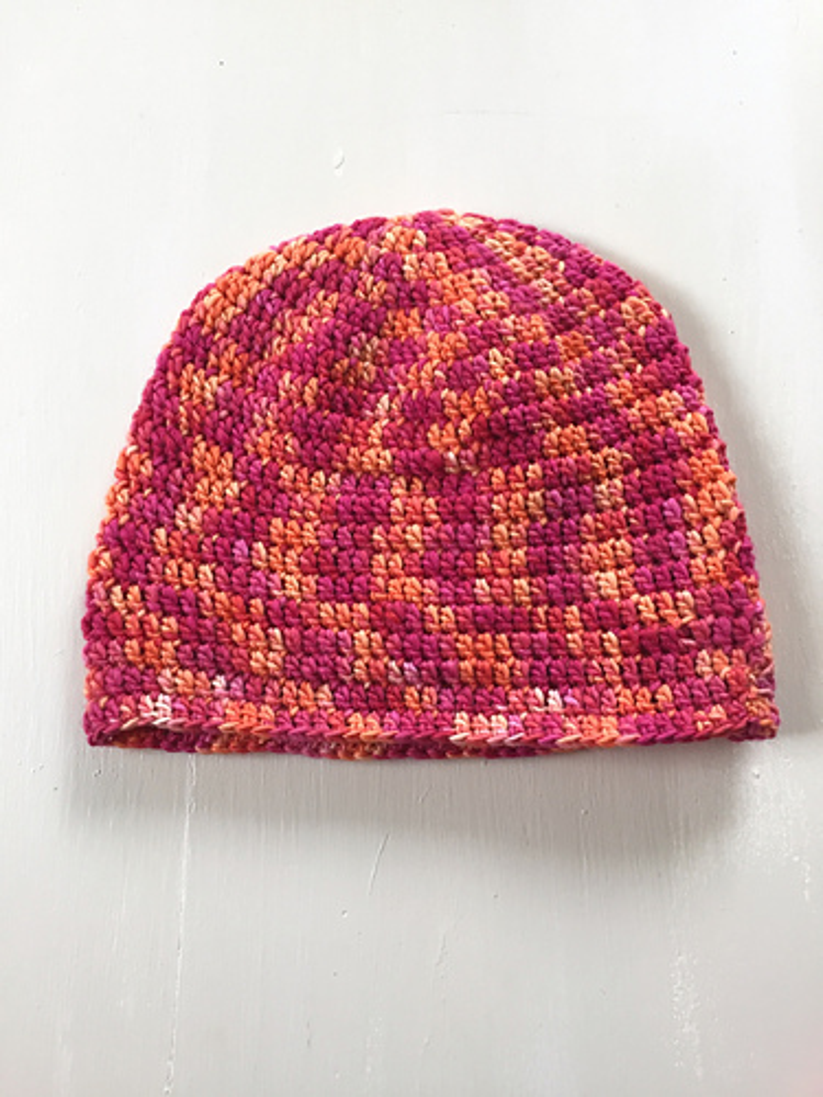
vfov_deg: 61.7
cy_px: 548
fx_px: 919
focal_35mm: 29
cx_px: 412
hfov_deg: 48.2
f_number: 2.2
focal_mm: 4.15
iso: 32
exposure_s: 1/30
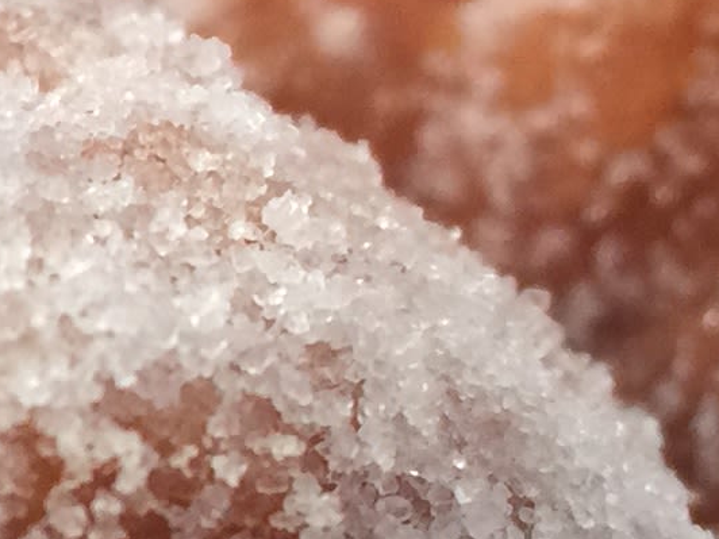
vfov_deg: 8.3
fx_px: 3697
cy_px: 273
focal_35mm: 178
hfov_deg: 11.1
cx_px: 255
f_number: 2.2
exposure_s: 1/15
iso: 50
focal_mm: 4.2
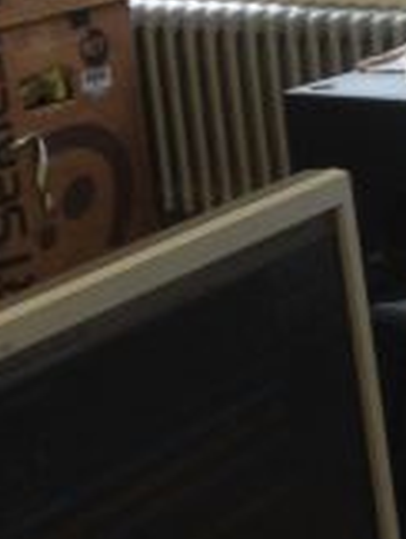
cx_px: 1035
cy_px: 166
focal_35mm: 208
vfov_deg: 9.5
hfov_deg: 6.7
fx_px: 3244
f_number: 2.4
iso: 50
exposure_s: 1/60
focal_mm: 4.12
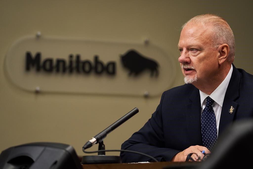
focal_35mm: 159
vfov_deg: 8.6
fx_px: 1117
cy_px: 84
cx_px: 126
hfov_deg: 12.9
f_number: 4
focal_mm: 159
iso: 2000
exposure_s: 1/125
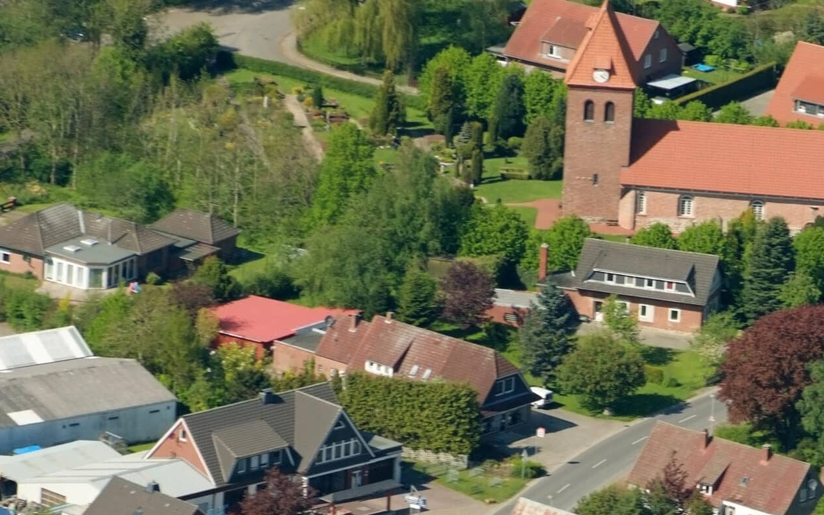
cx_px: 812
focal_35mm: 624
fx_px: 14013
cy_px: 273
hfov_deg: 3.4
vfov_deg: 2.1
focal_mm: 200
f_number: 8
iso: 640
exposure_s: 1/250
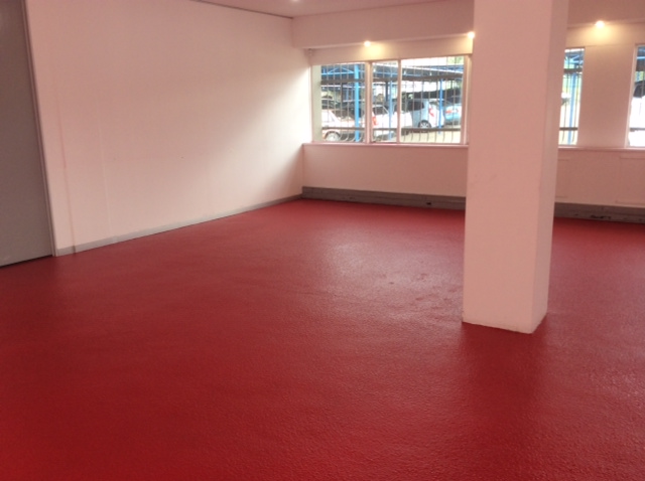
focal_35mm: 33
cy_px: 240
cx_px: 322
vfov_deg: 42.8
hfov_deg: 55.4
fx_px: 614
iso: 40
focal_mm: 3.3
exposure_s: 1/40
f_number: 2.4
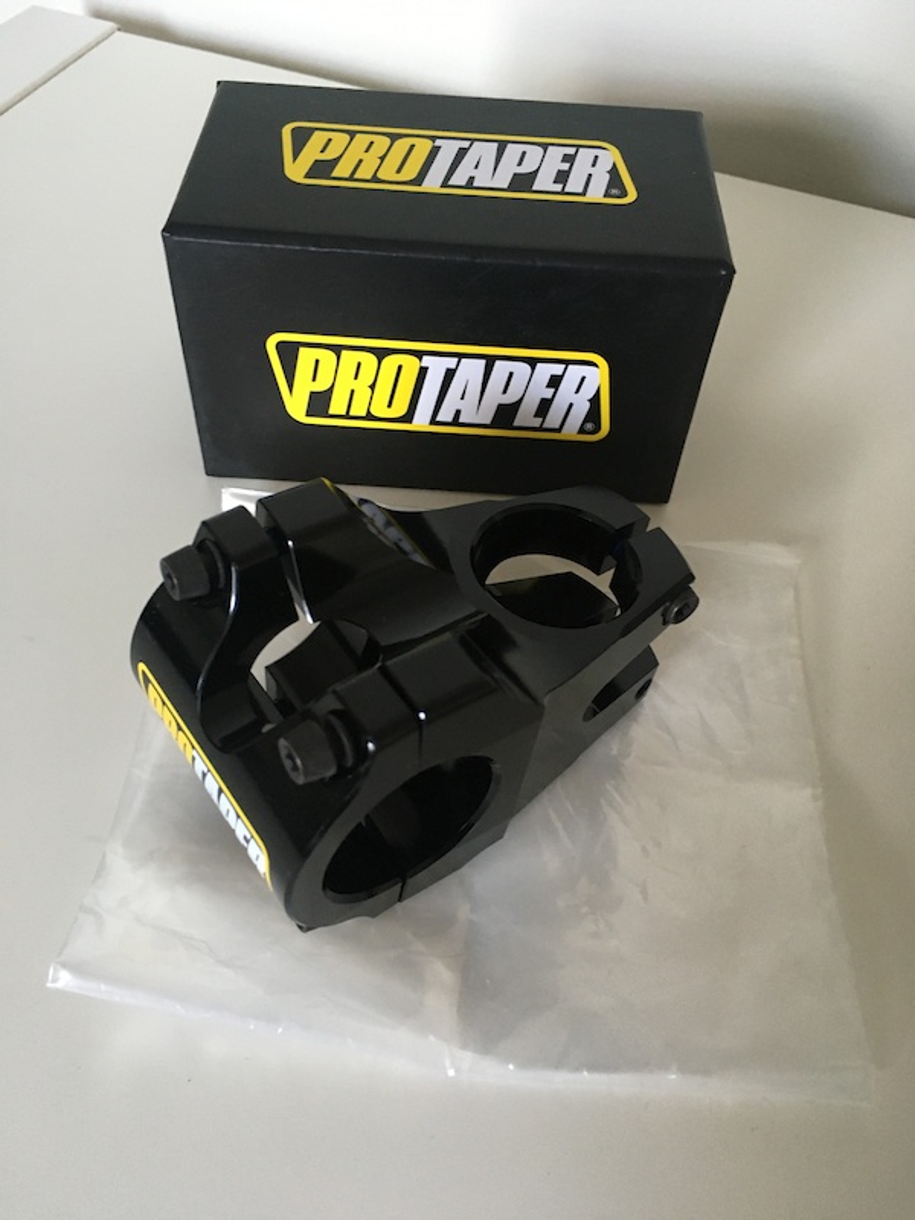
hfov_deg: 48.2
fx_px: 1022
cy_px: 610
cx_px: 458
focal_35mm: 29
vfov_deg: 61.7
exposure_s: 1/33
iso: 160
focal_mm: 4.15
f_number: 2.2
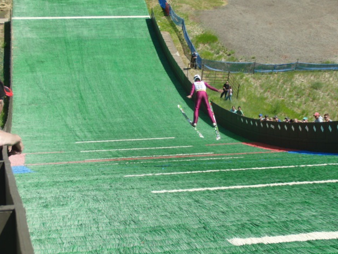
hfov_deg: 27.4
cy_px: 126
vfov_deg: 20.7
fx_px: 693
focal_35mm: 71
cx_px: 168
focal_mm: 12.23
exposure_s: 1/640
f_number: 4.1
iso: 100
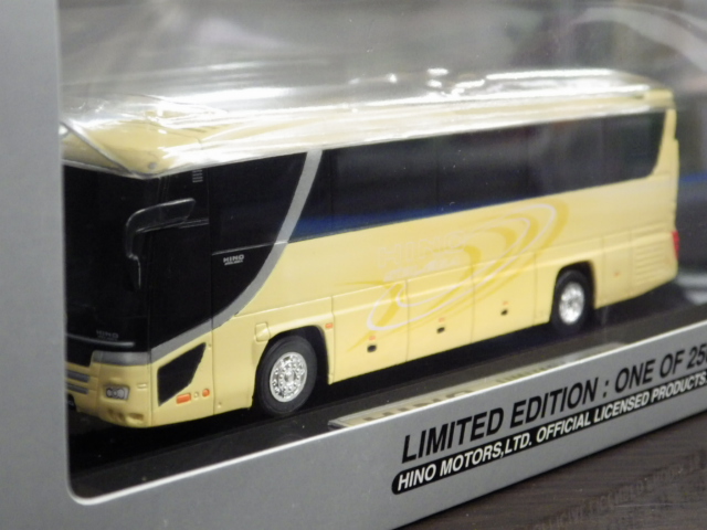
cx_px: 354
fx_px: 1450
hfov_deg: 27.4
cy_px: 265
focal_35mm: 71
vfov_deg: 20.7
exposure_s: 1/30
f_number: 4.2
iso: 800
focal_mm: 12.8
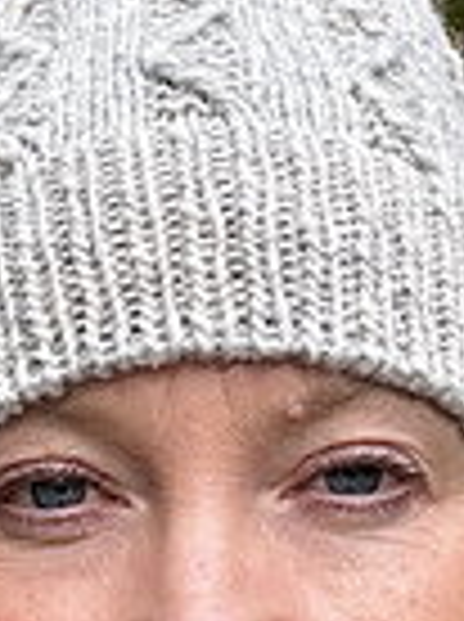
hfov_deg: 13.5
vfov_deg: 18.0
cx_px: 90
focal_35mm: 109
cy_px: 454
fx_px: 1954
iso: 25
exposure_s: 1/248
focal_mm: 2.69
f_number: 1.9
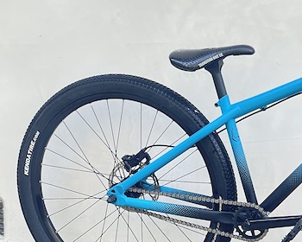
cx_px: 336
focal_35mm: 116
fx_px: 1037
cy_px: 149
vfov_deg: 13.3
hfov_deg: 16.1
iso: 125
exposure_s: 1/99
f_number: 2
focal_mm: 6
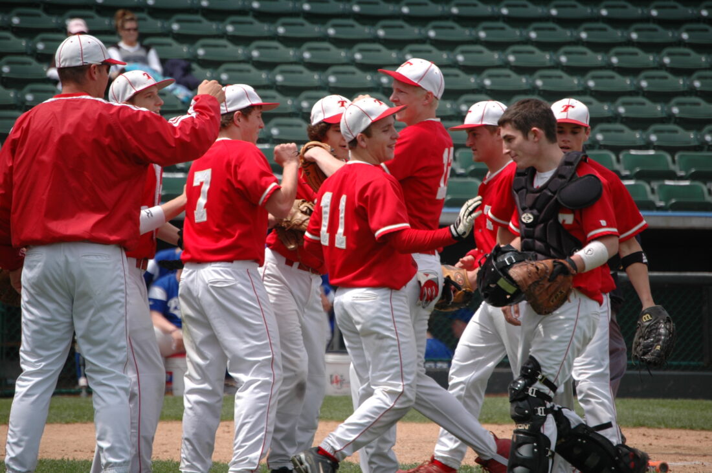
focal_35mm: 300
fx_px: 5927
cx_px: 356
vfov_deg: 4.6
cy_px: 236
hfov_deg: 6.9
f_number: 5.6
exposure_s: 1/800
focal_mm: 200
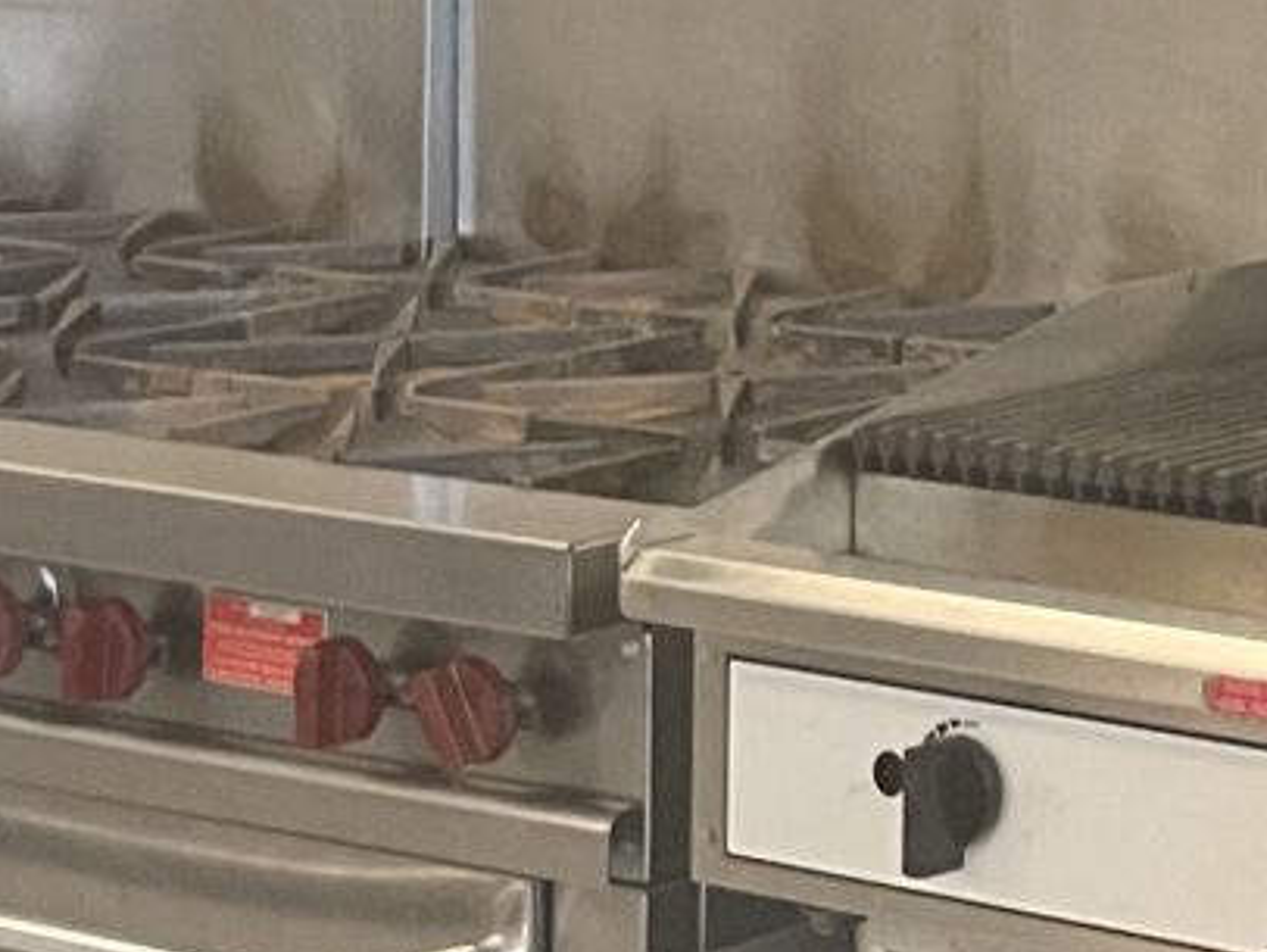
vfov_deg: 10.9
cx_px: 2518
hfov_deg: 13.1
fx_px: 4798
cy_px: -431
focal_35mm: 131
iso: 125
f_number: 1.6
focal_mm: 4.2
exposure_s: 1/75
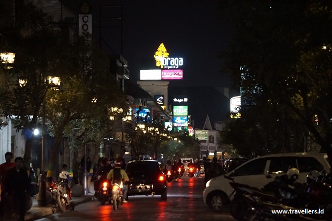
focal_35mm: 148
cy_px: 110
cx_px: 166
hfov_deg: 13.8
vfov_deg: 9.2
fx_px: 1368
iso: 6400
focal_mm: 99
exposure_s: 1/60
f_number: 5.6
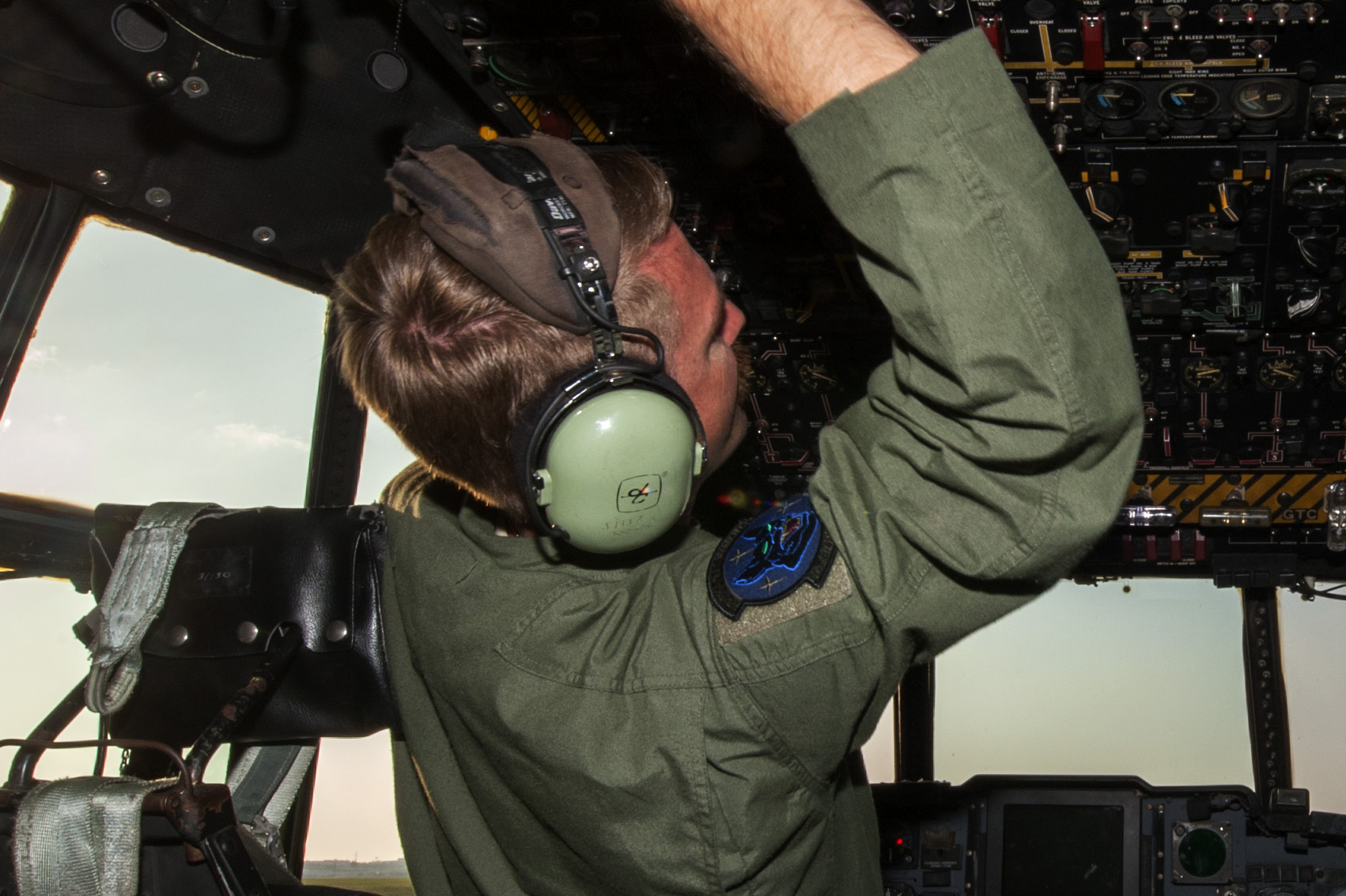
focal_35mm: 35
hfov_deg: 50.0
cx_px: 1140
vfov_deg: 37.7
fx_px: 1308
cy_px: 526
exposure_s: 1/125
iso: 400
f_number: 22
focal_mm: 14
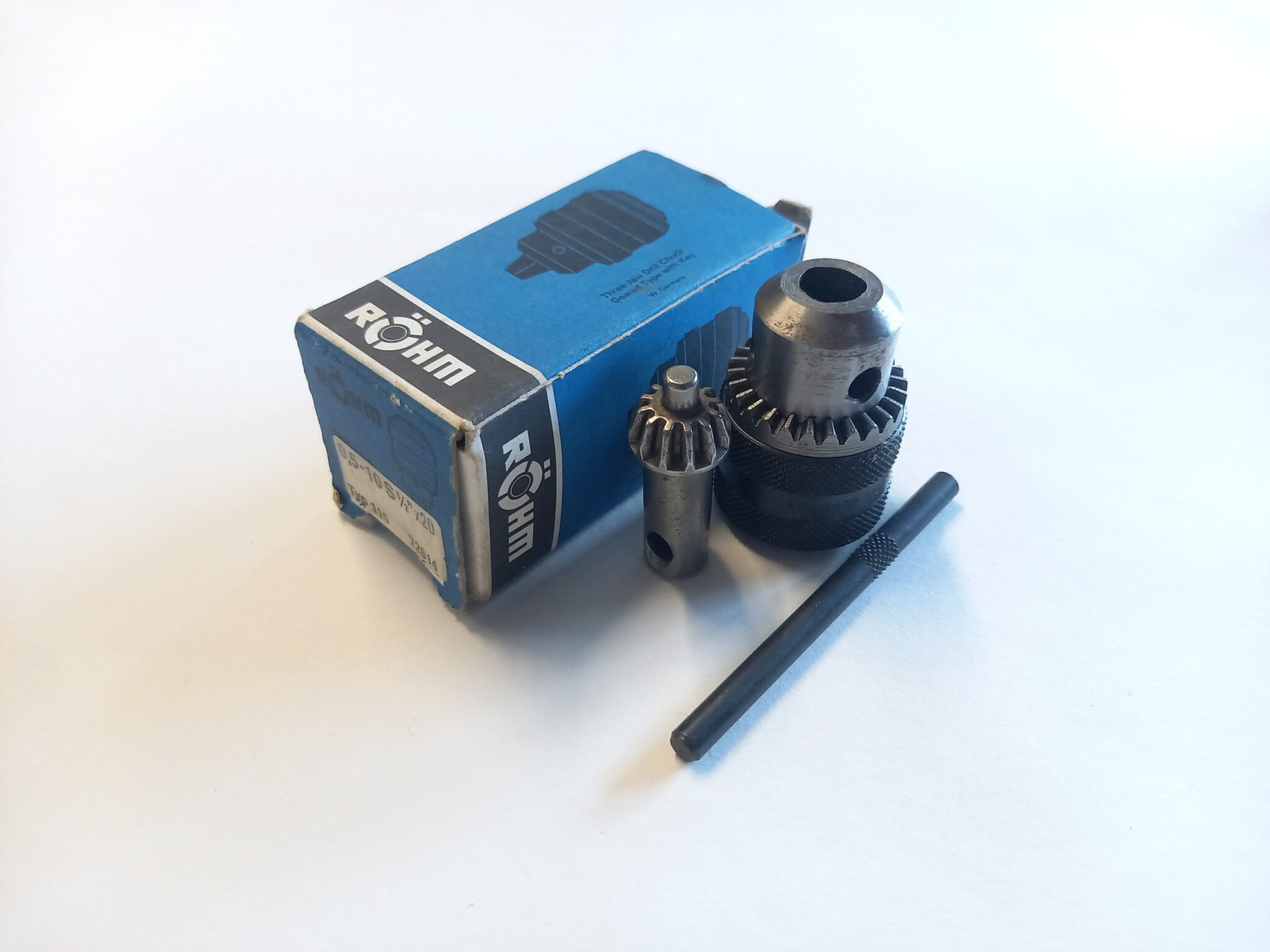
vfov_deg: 54.9
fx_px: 917
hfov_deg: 69.4
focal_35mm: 25
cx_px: 635
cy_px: 476
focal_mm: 4.65
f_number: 1.8
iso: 400
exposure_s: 1/100
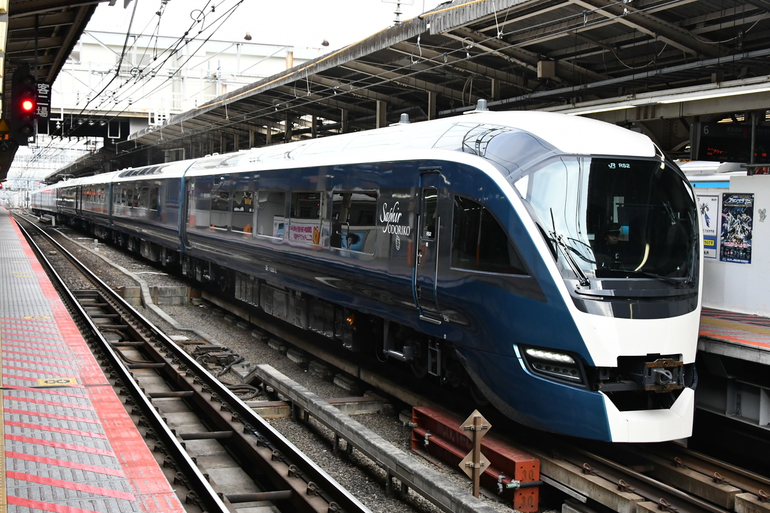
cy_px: 256
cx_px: 385
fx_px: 1027
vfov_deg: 28.1
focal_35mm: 48
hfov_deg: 41.1
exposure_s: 1/640
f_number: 9
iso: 3200
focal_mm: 32
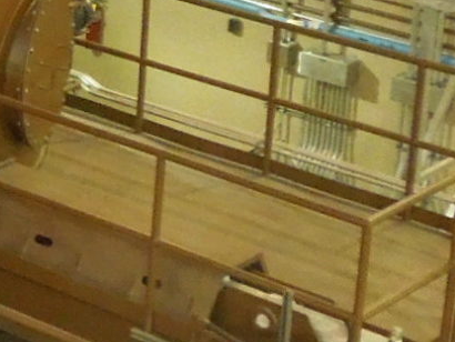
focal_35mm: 156
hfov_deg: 11.8
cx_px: -342
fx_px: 2052
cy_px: -69
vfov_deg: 9.4
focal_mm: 4.5
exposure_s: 1/30
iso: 800
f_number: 3.3
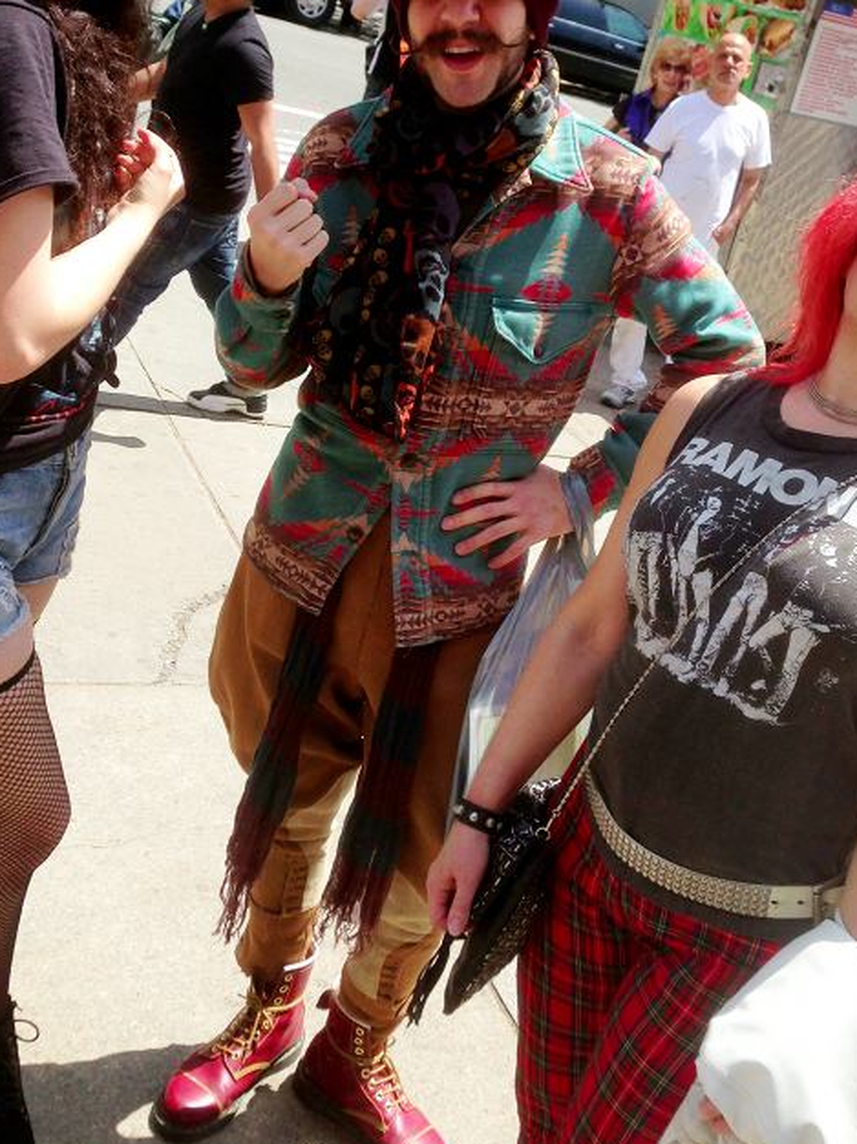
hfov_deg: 32.1
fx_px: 1486
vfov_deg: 41.9
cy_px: 458
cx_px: 459
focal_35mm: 45
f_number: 2.4
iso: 50
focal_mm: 4.13
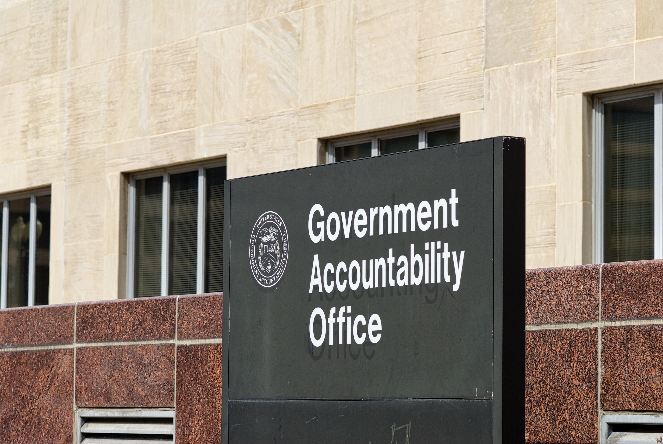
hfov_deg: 16.1
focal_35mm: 128
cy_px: 222
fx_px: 2351
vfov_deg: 10.8
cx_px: 332
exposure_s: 1/250
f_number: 8
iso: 100
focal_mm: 85
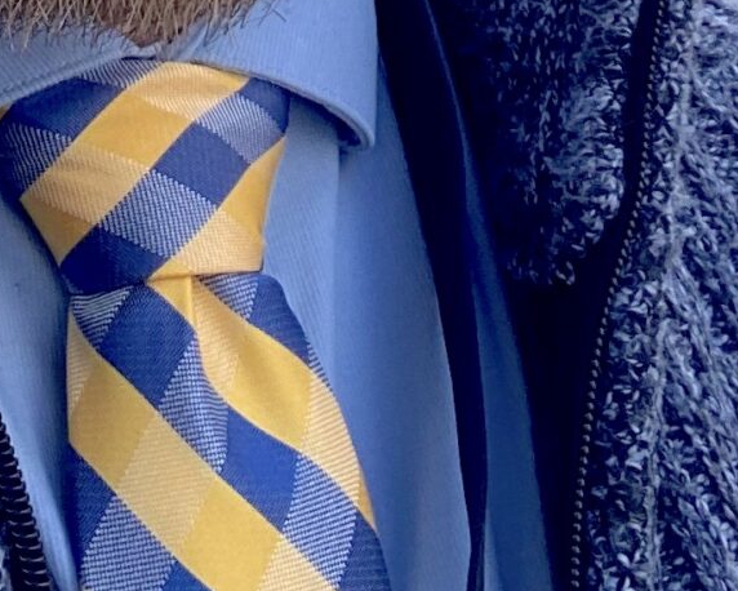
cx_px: -61
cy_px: -872
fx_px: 2862
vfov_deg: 10.1
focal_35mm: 131
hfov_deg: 14.4
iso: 25
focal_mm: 2.71
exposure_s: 1/145
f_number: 2.2
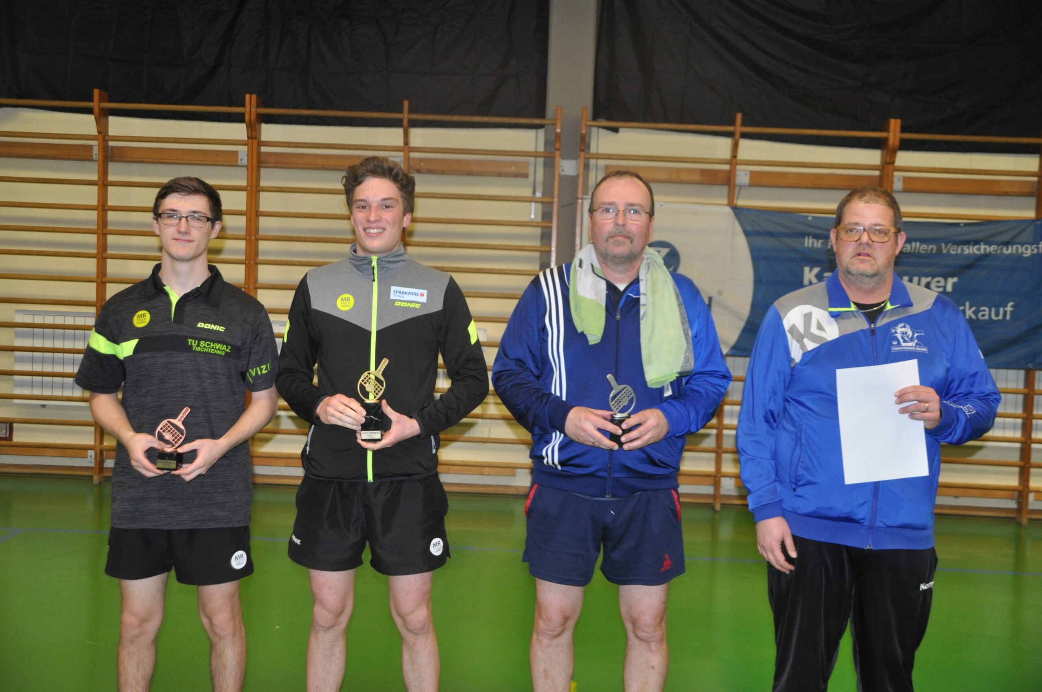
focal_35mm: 39
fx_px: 1127
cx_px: 521
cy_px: 346
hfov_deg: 49.6
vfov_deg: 34.1
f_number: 4
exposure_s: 1/60
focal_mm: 26
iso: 800
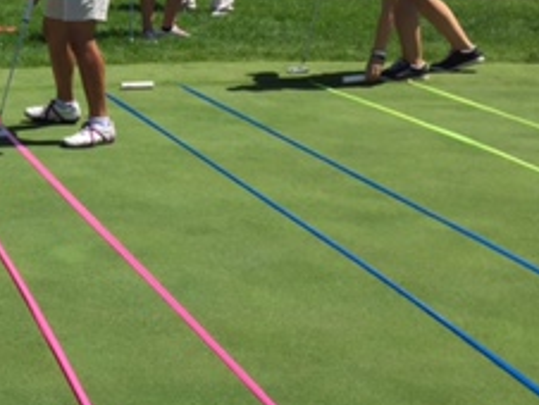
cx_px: -138
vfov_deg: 17.8
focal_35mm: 82
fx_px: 1278
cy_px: 60
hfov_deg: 21.7
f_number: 2.2
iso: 32
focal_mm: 4.15
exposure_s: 1/2639
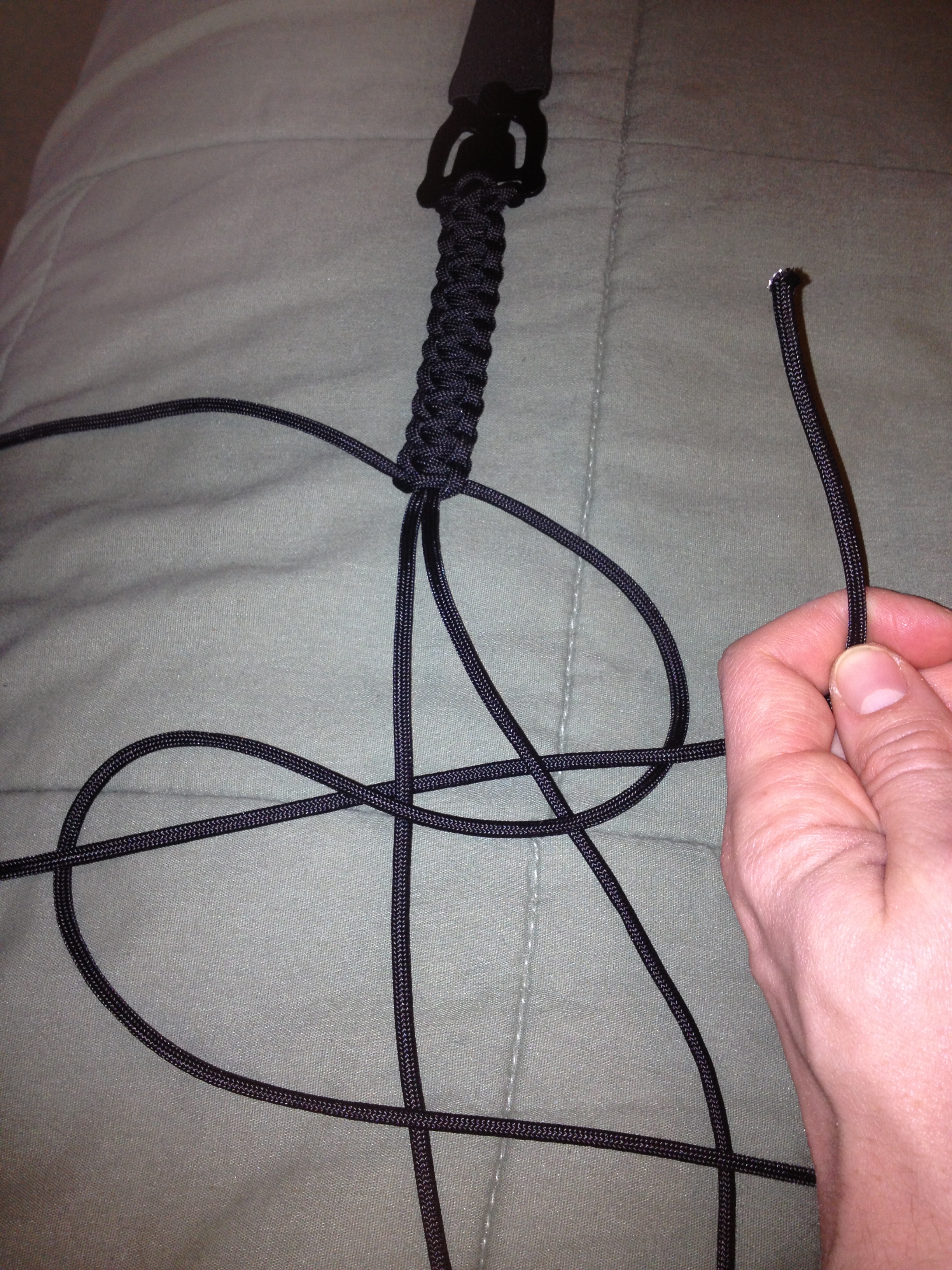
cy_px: 635
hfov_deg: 40.7
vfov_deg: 52.6
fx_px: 1283
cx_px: 476
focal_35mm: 35
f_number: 2.4
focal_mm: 4.28
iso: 64
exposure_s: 1/20
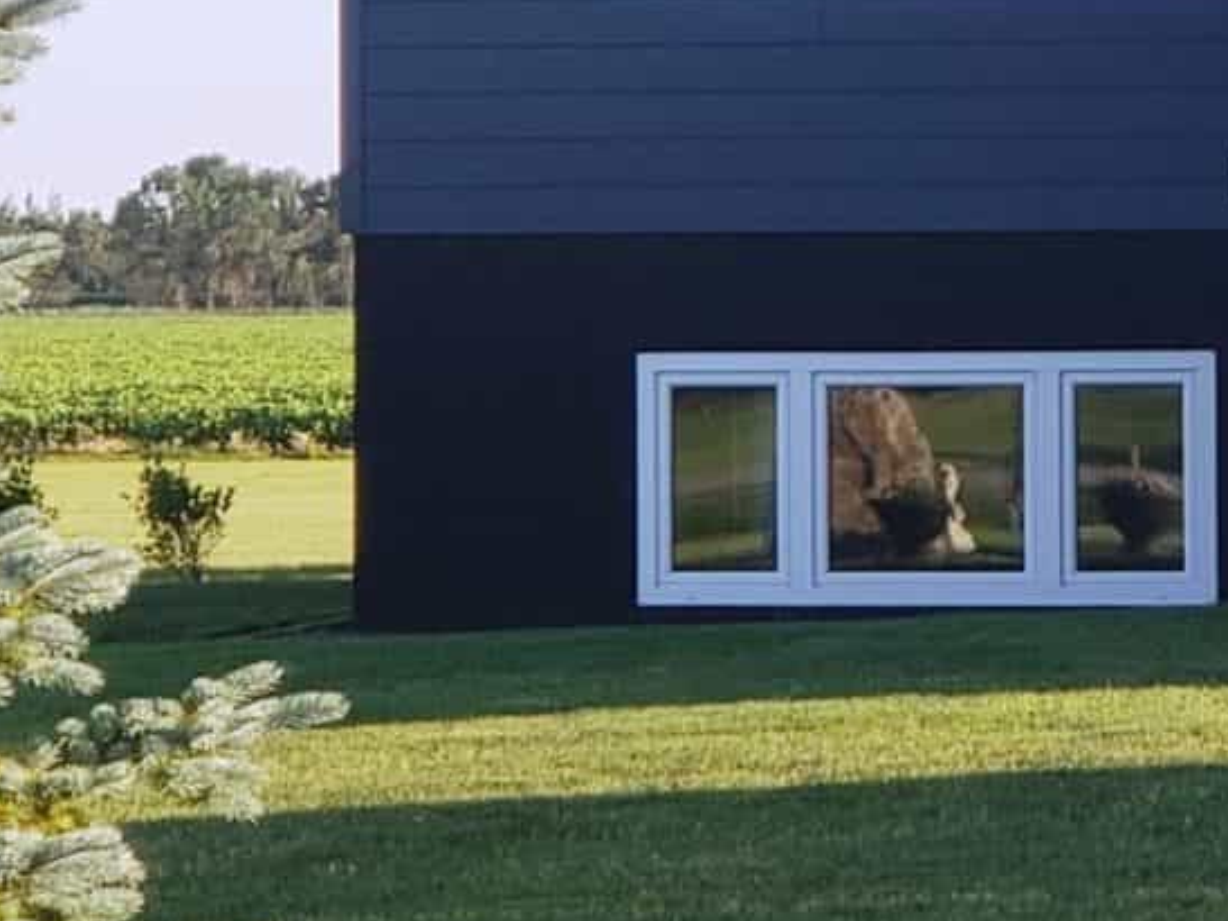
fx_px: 4859
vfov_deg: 10.6
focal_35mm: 137
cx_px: 1203
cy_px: -175
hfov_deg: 14.2
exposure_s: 1/257
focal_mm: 6
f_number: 2.4
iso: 32
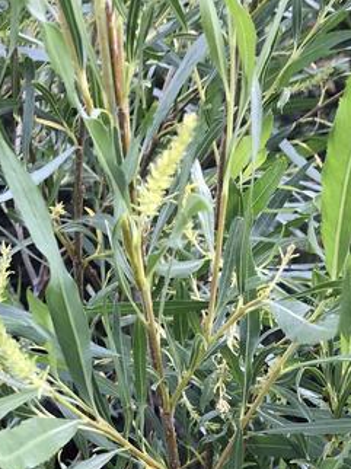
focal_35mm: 87
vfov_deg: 21.4
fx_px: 1178
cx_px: 233
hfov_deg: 16.9
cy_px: 517
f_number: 1.8
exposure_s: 1/230
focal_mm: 3.99
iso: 20
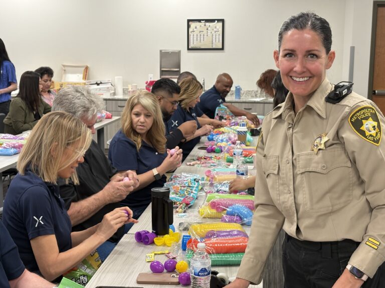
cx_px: 192
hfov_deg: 36.8
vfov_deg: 28.0
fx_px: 578
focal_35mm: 52
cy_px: 144
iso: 100
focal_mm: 5.96
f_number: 1.6
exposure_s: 1/60
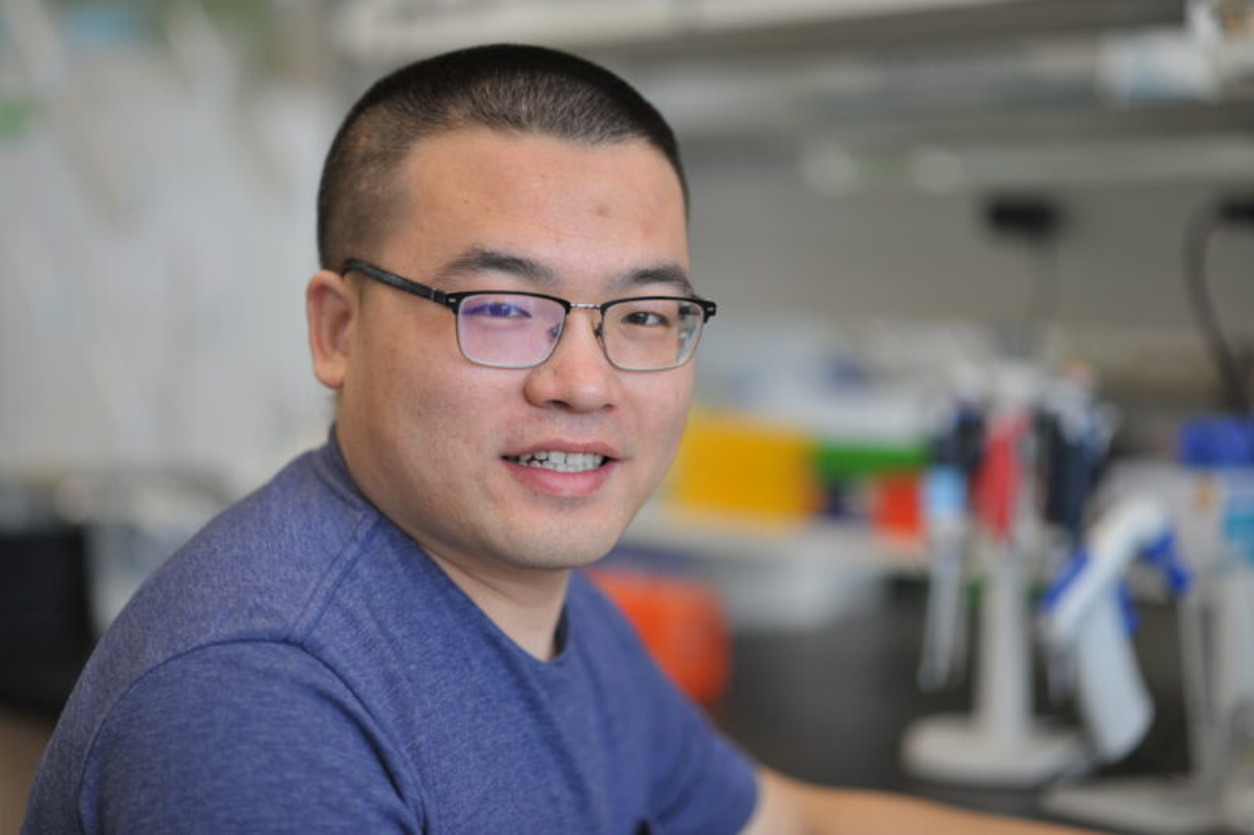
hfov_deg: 23.9
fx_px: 2959
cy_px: 418
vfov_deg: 16.1
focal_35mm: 85
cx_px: 627
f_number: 1.8
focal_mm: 85
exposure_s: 1/320
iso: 200
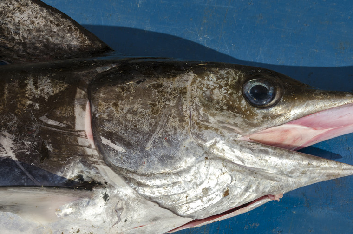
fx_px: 949
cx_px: 222
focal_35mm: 97
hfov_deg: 21.0
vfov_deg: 14.0
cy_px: 129
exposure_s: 1/320
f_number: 9
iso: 100
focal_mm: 48
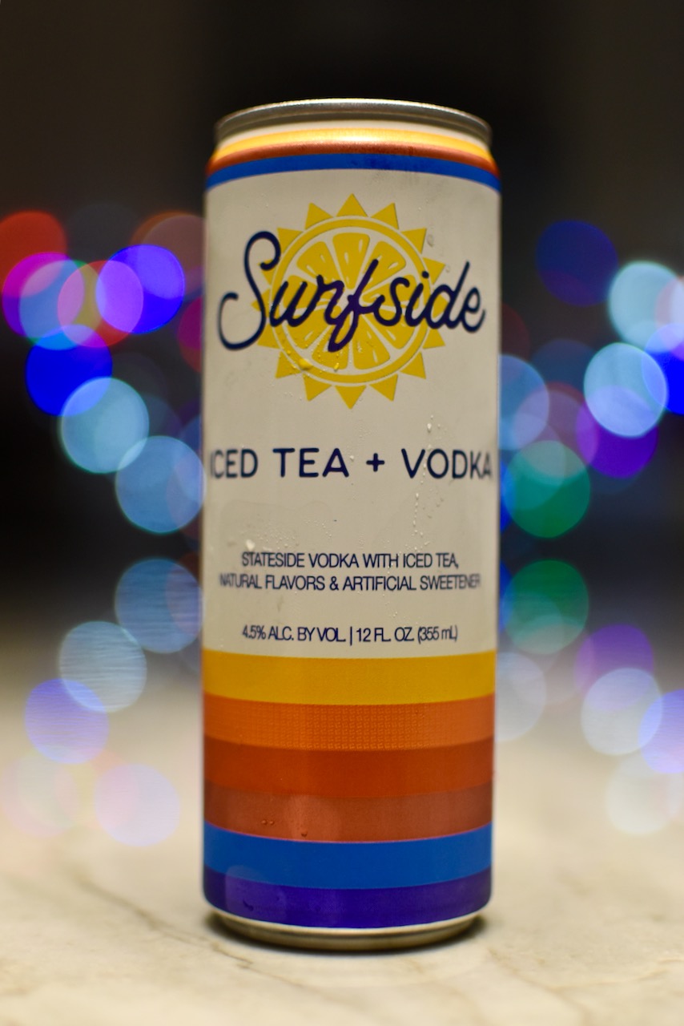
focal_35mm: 52
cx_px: 342
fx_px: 1495
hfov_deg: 25.8
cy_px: 513
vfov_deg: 37.8
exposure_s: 1/200
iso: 800
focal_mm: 35
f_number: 1.8
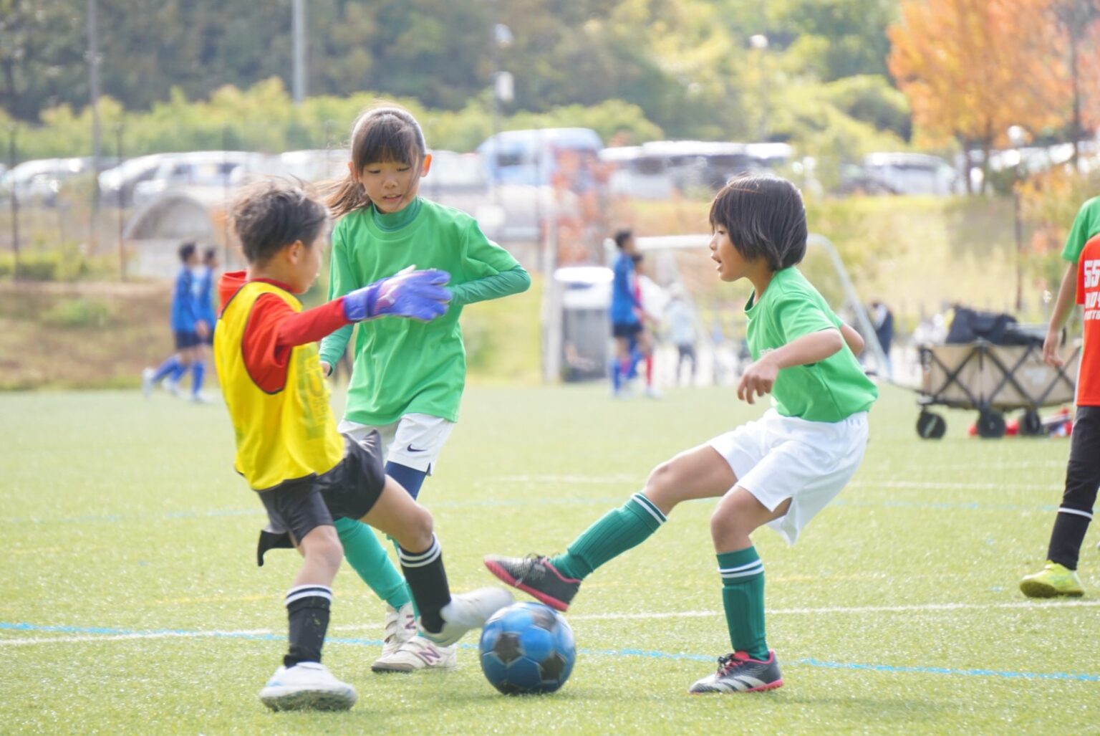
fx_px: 9633
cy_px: 368
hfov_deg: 6.5
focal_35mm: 315
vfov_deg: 4.4
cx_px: 550
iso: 640
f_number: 6.3
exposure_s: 1/400
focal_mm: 210
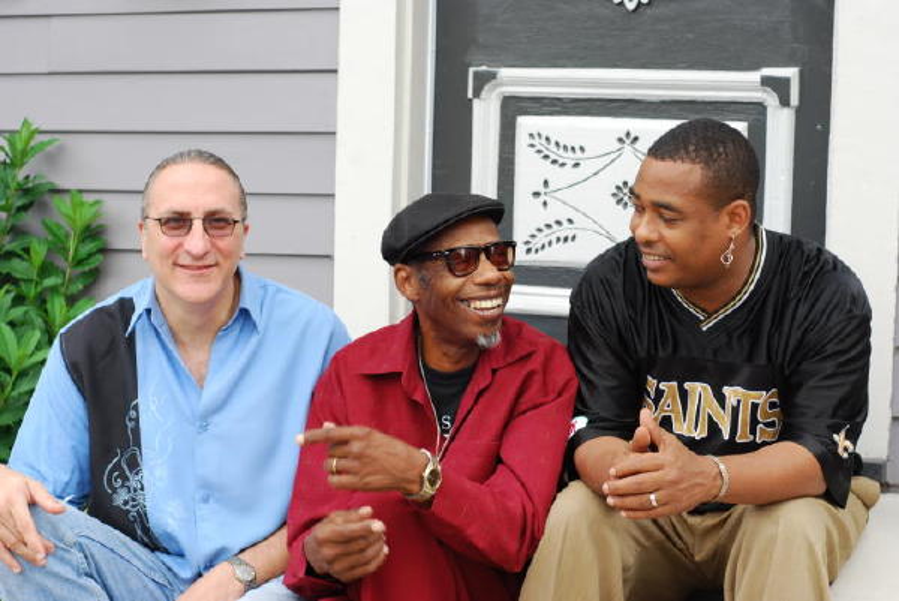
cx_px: 450
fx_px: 1874
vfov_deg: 18.2
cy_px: 300
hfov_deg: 27.0
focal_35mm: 75
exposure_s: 1/125
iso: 200
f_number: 5.6
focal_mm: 50
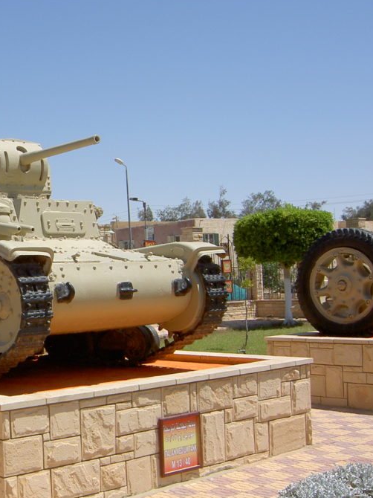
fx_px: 748
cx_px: 8
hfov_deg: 26.6
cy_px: 264
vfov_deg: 36.8
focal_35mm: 52
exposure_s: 1/500
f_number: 4.7
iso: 50
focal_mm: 5.6
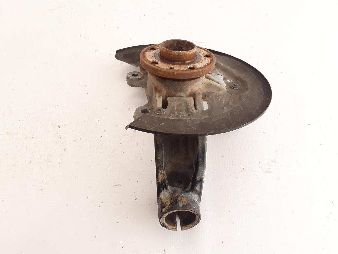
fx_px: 264
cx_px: 169
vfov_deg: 51.4
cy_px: 127
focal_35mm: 27
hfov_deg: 65.3
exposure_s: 1/50
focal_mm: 2.91
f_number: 1.9
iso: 50
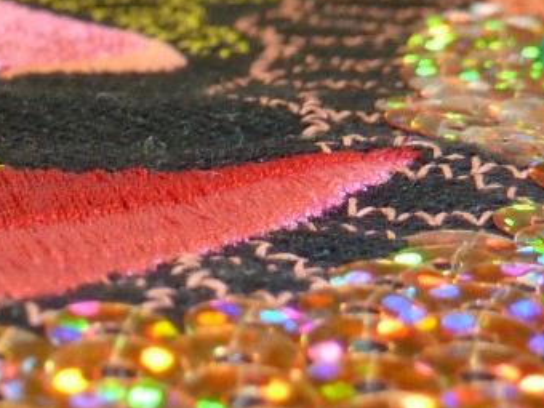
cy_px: 488
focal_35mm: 106
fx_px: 1666
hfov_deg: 17.5
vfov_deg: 13.6
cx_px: -149
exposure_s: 1/30
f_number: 3.3
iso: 200
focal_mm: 4.1
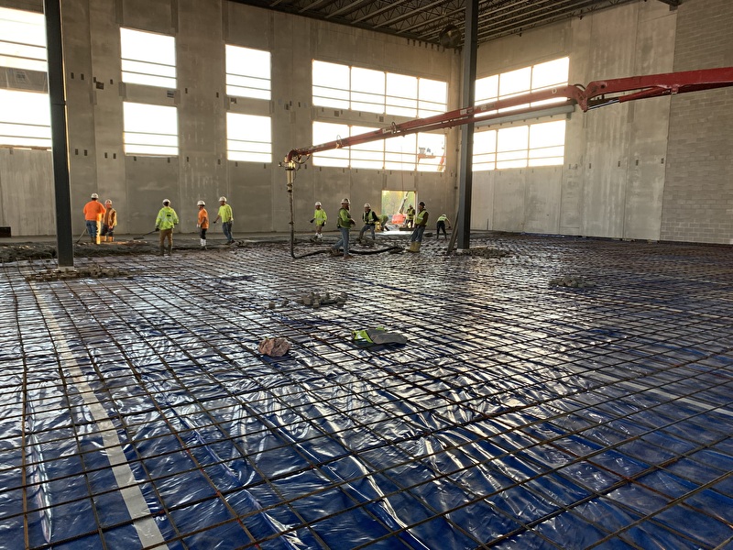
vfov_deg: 53.1
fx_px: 551
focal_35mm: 26
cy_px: 275
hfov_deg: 67.3
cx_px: 366
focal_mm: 4.25
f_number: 1.8
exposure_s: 1/104
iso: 100
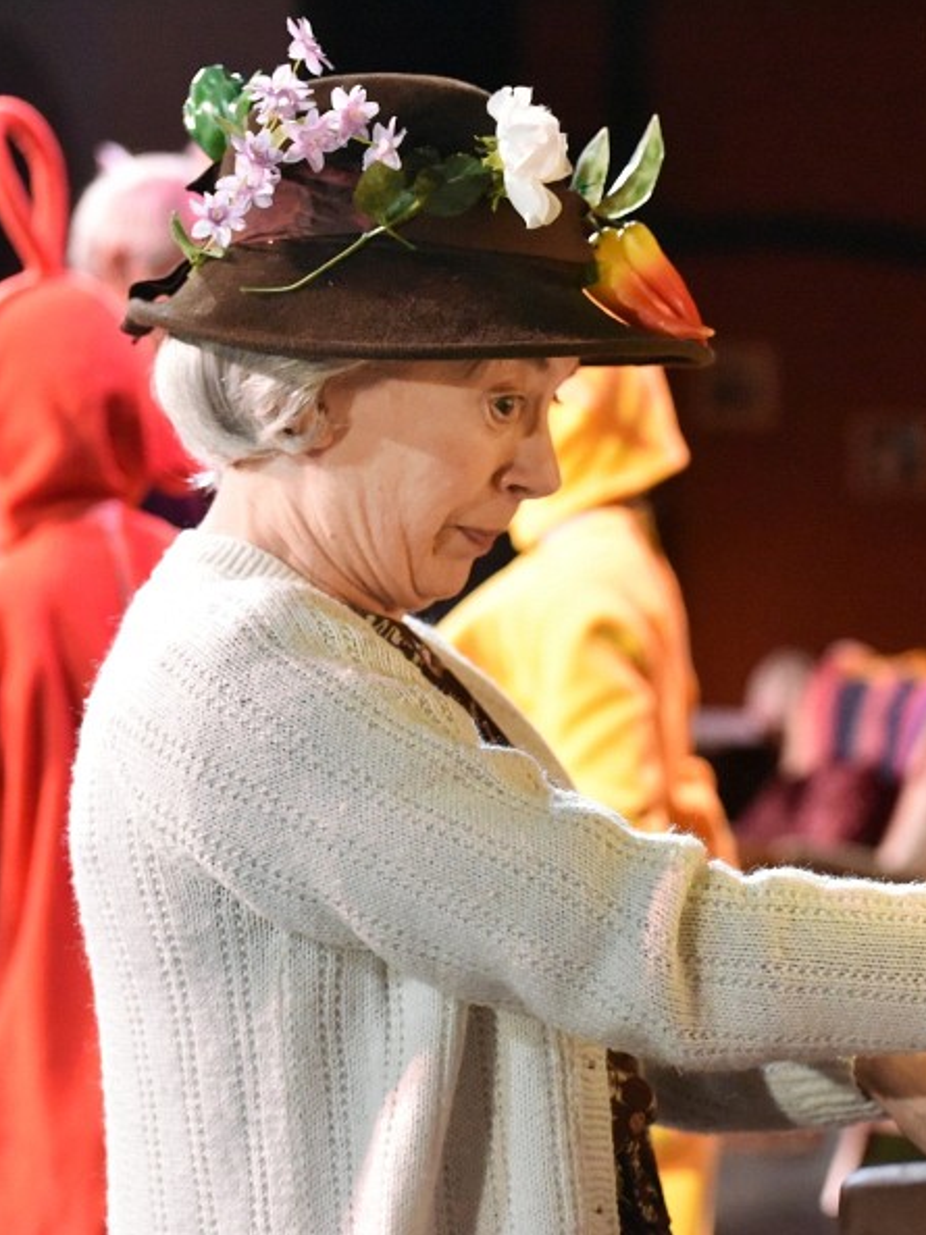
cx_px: 685
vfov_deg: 19.3
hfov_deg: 14.4
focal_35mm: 102
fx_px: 3641
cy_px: 615
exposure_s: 1/320
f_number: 5
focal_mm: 70
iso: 12800
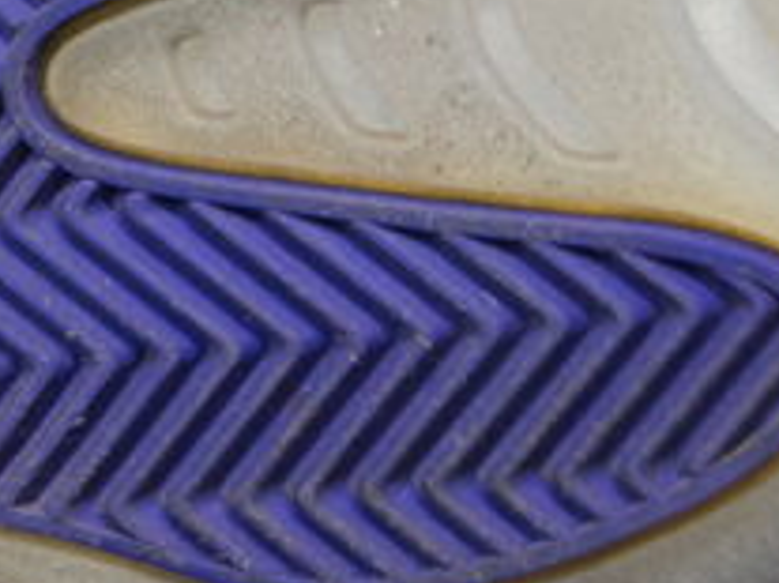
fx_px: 4543
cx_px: -8
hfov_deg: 9.7
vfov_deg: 7.3
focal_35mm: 202
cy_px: -58
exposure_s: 1/30
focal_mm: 50
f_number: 5.6
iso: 1600
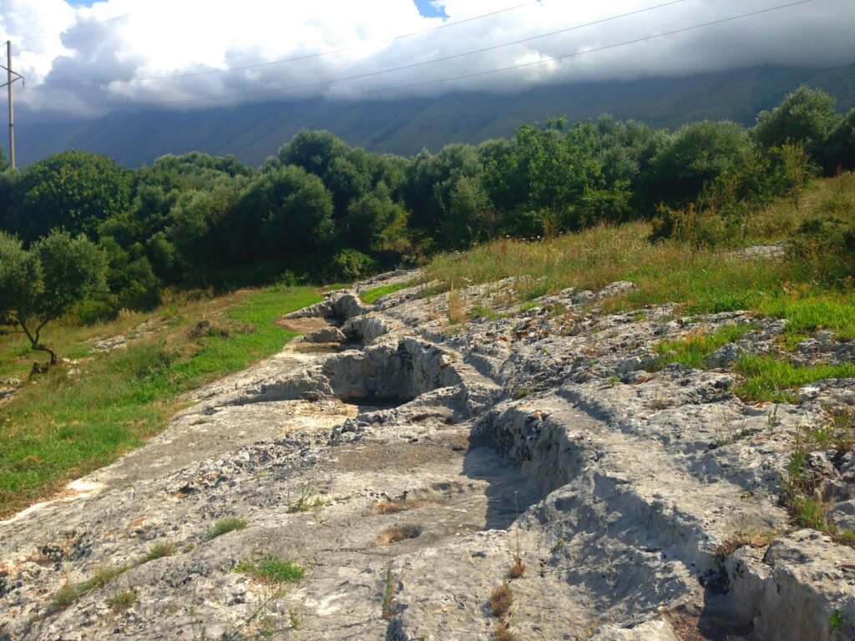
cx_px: 428
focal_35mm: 33
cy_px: 320
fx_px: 815
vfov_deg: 42.9
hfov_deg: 55.4
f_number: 2.4
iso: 50
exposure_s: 1/1748
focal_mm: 4.12
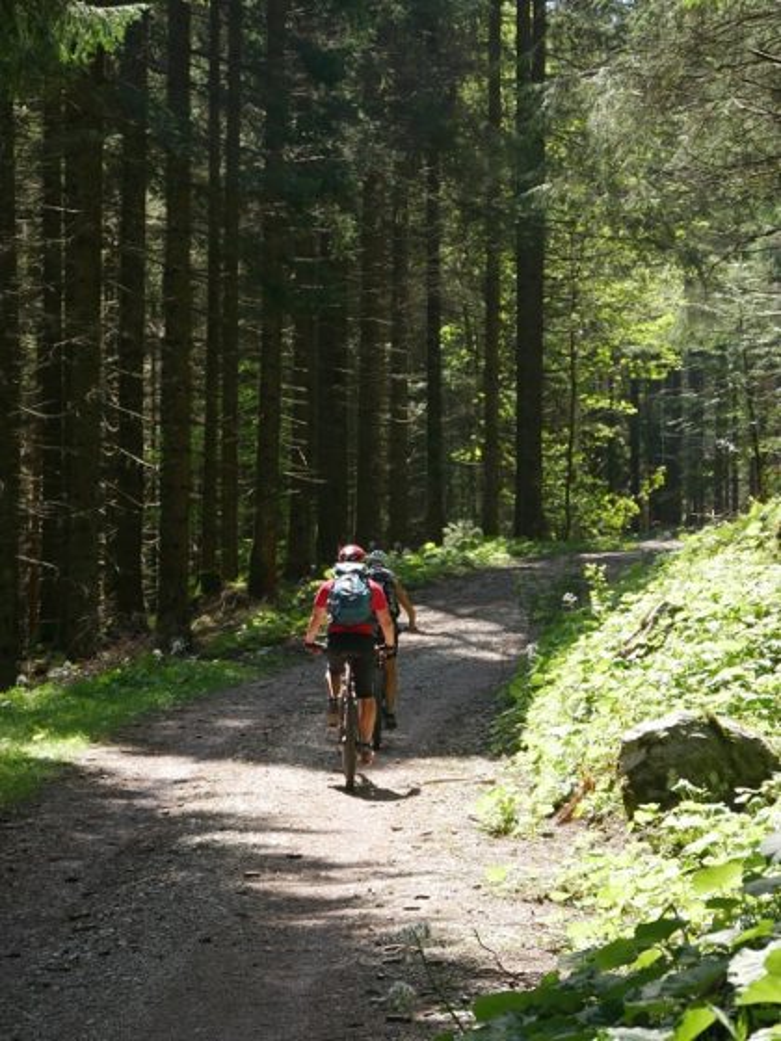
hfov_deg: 12.1
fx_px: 3670
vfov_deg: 16.1
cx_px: 390
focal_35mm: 122
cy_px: 520
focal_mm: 61
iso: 250
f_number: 5.2
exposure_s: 1/160
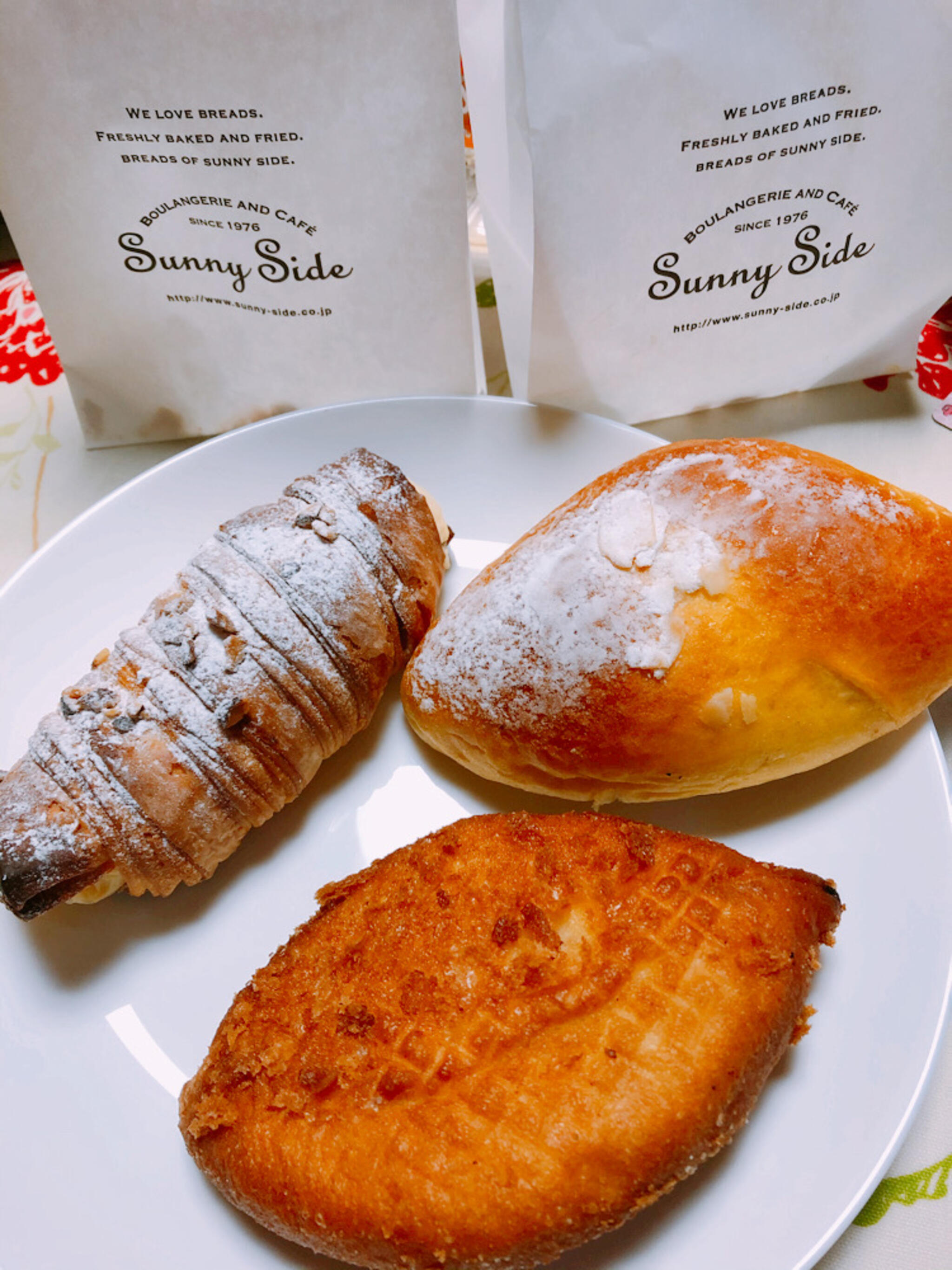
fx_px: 1027
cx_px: 476
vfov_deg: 63.4
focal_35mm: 28
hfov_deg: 49.7
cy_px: 635
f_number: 1.8
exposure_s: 1/15
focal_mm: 3.99
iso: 50
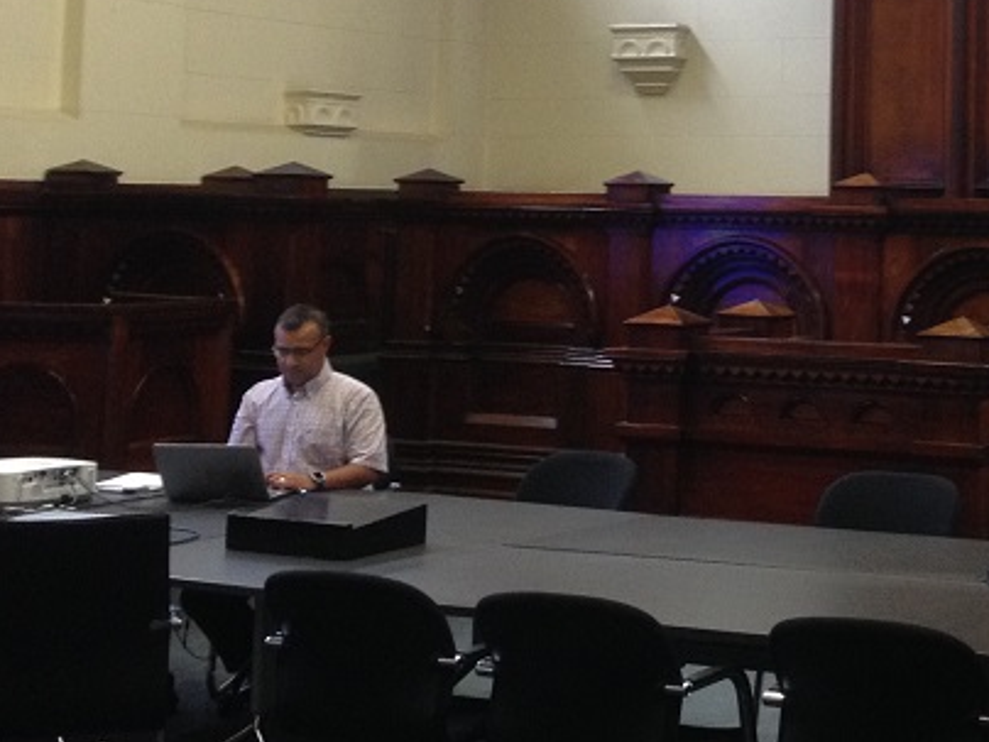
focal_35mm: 85
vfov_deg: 17.0
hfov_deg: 22.4
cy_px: 1
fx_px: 2429
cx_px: 898
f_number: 2.4
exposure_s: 1/20
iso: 160
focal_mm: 4.28
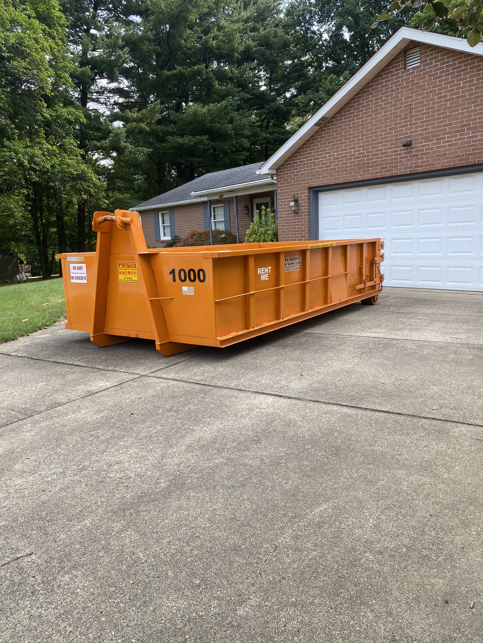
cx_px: 242
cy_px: 322
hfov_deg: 53.1
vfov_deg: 67.3
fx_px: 484
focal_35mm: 26
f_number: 1.8
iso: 32
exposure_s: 1/805
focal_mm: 4.25
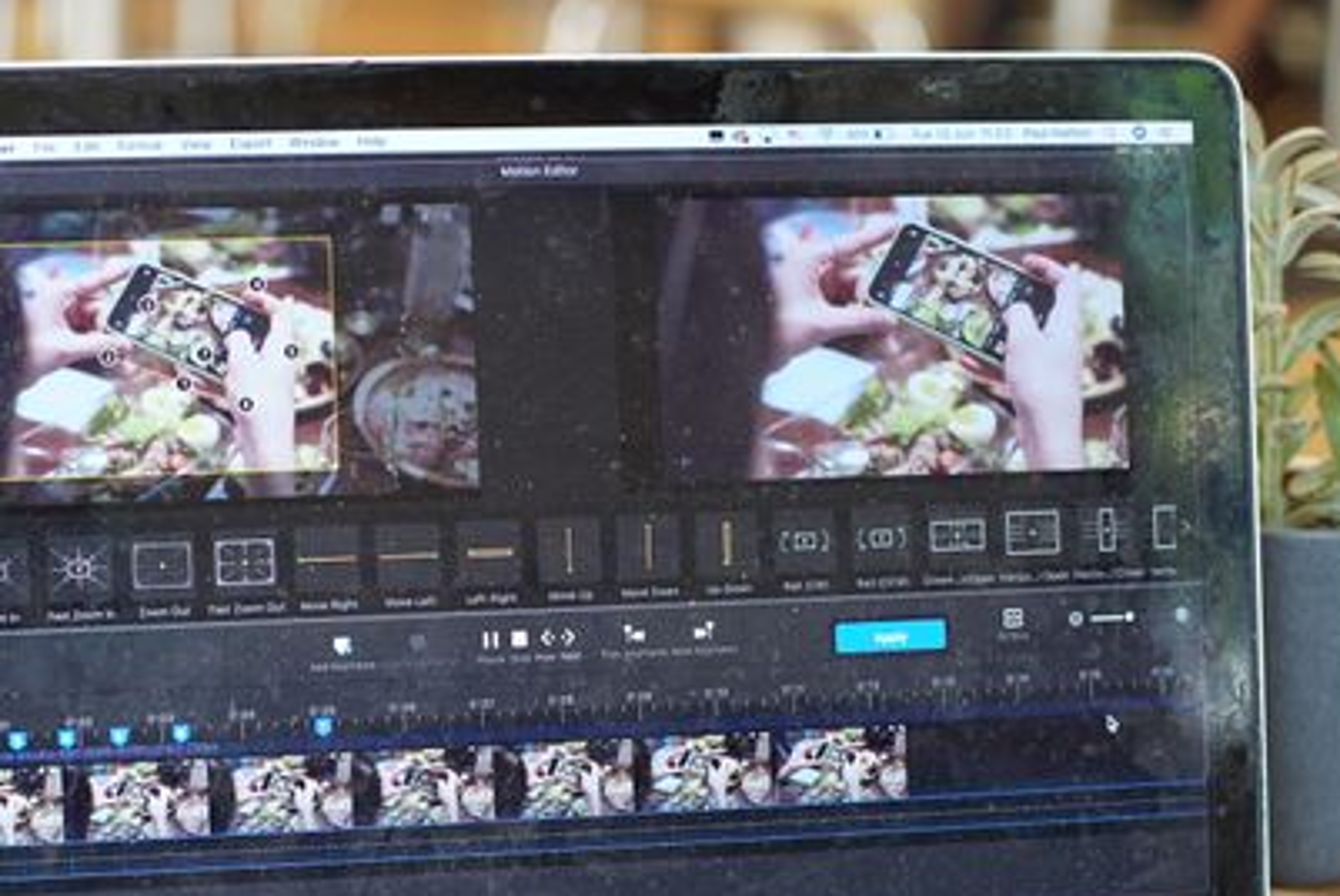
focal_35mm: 81
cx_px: 498
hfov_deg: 25.0
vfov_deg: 16.9
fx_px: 3017
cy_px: 585
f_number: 3.2
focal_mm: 50
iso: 1600
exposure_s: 1/160
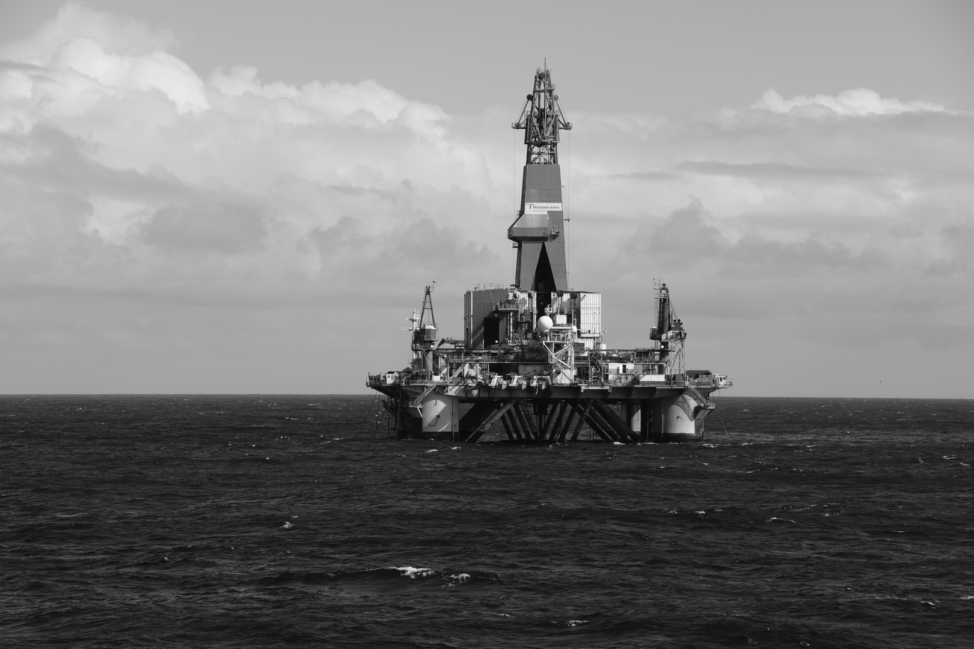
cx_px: 487
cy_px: 324
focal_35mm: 128
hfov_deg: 16.1
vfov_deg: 10.8
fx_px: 3449
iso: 100
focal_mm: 85
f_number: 8
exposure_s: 1/500
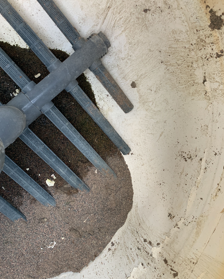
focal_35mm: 28
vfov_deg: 62.2
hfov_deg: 51.5
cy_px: 141
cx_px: 110
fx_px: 232
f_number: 1.8
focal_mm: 4.25
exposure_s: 1/60
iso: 125
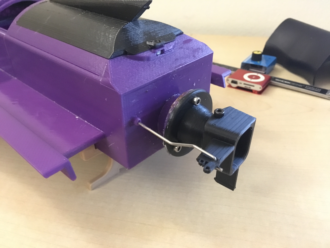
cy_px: 124
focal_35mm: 29
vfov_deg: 48.2
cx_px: 165
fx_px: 276
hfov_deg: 61.7
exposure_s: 1/17
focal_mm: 4.15
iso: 1000
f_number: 2.2
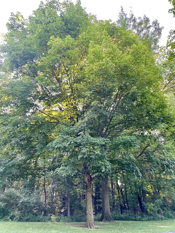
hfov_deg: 53.1
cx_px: 88
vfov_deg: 67.3
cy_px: 116
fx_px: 175
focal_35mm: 26
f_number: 1.6
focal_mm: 4.2
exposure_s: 1/121
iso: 64
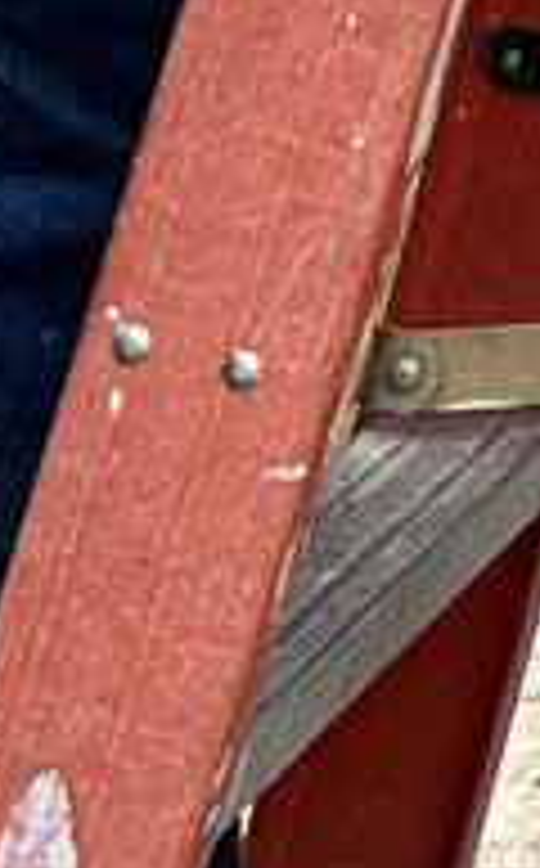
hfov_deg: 3.8
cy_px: -1606
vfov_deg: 6.6
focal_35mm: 293
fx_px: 6925
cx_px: 3064
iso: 50
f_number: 1.5
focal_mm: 5.7
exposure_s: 1/1468
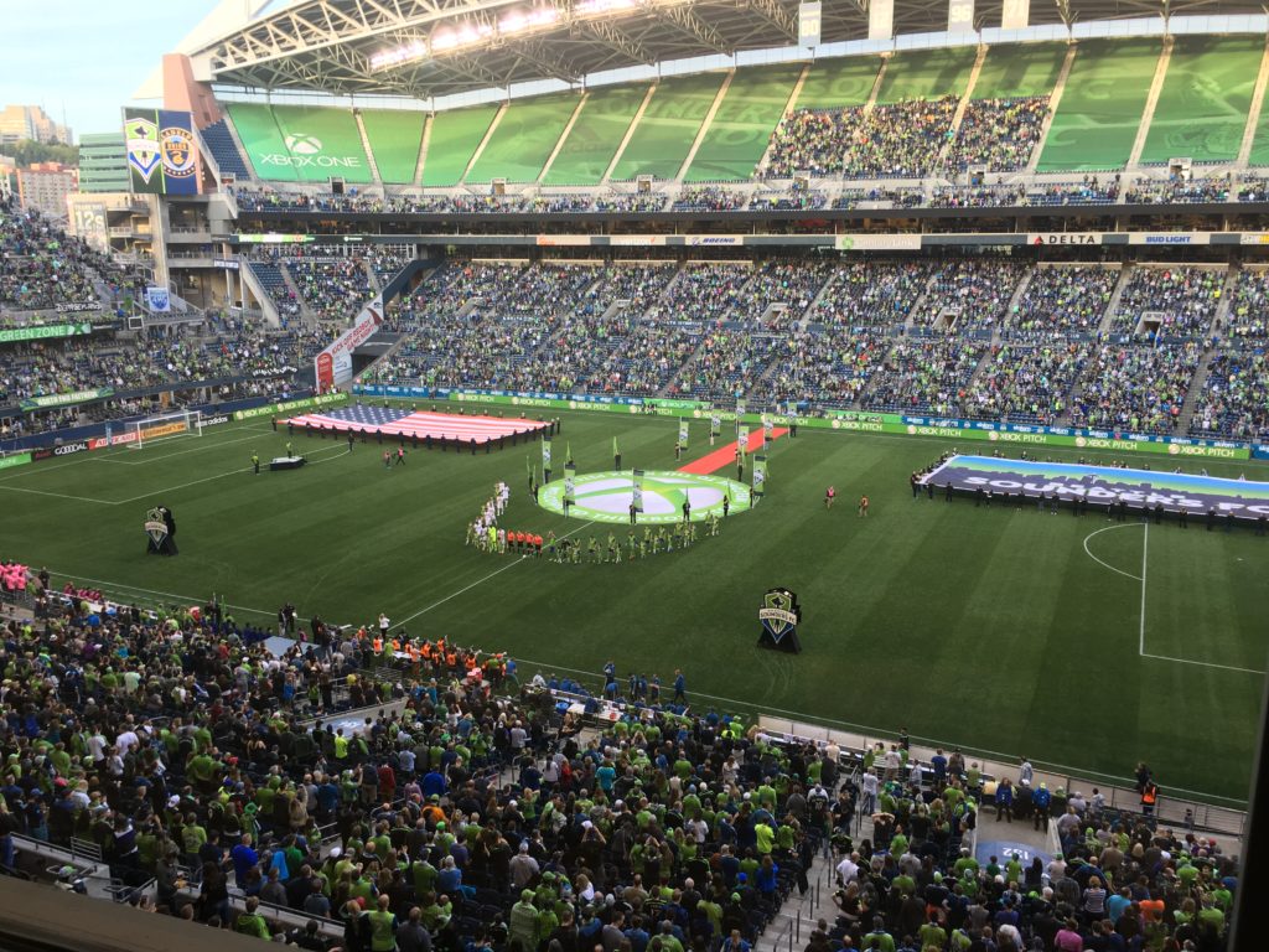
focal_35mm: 29
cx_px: 634
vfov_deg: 48.2
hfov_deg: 61.7
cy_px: 476
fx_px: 1063
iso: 25
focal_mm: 4.15
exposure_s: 1/60
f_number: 2.2
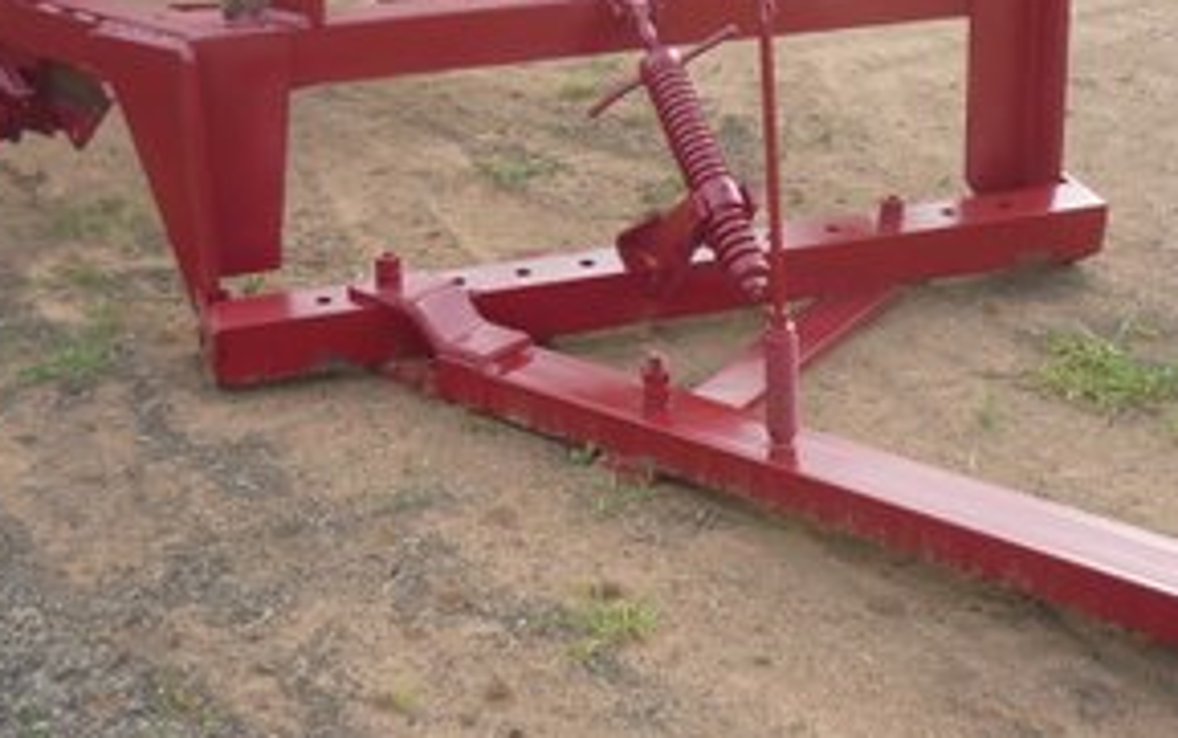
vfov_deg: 22.4
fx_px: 1863
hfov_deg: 35.1
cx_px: 526
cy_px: 383
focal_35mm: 58
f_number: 2.8
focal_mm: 5.5
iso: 80
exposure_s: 1/160
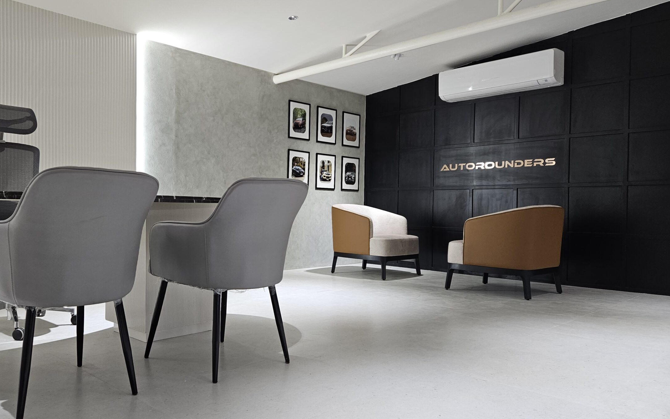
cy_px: 217
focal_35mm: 29
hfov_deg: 64.1
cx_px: 272
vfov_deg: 43.1
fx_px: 530
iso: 160
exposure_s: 1/100
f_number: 1.8
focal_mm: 5.4
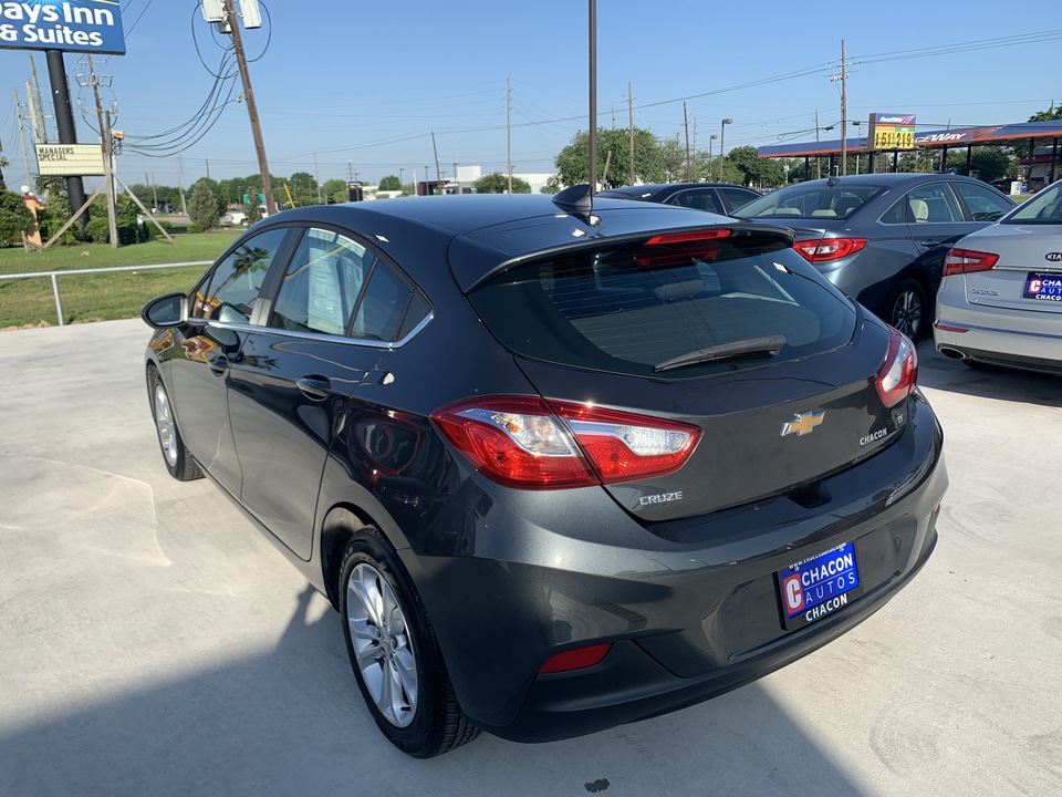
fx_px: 798
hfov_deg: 67.3
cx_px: 531
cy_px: 398
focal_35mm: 26
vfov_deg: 53.1
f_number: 1.8
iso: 25
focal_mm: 4.25
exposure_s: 1/1634
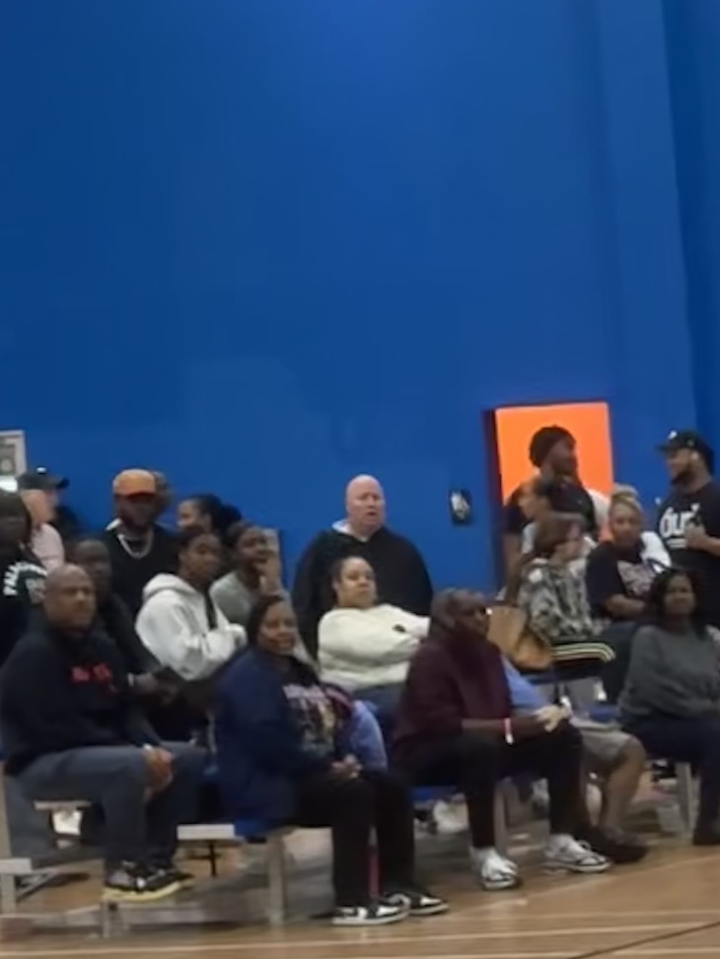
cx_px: 1088
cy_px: 1042
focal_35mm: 172
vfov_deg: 11.3
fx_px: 4769
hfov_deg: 8.4
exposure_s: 1/60
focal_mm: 6.86
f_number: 1.78
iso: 200
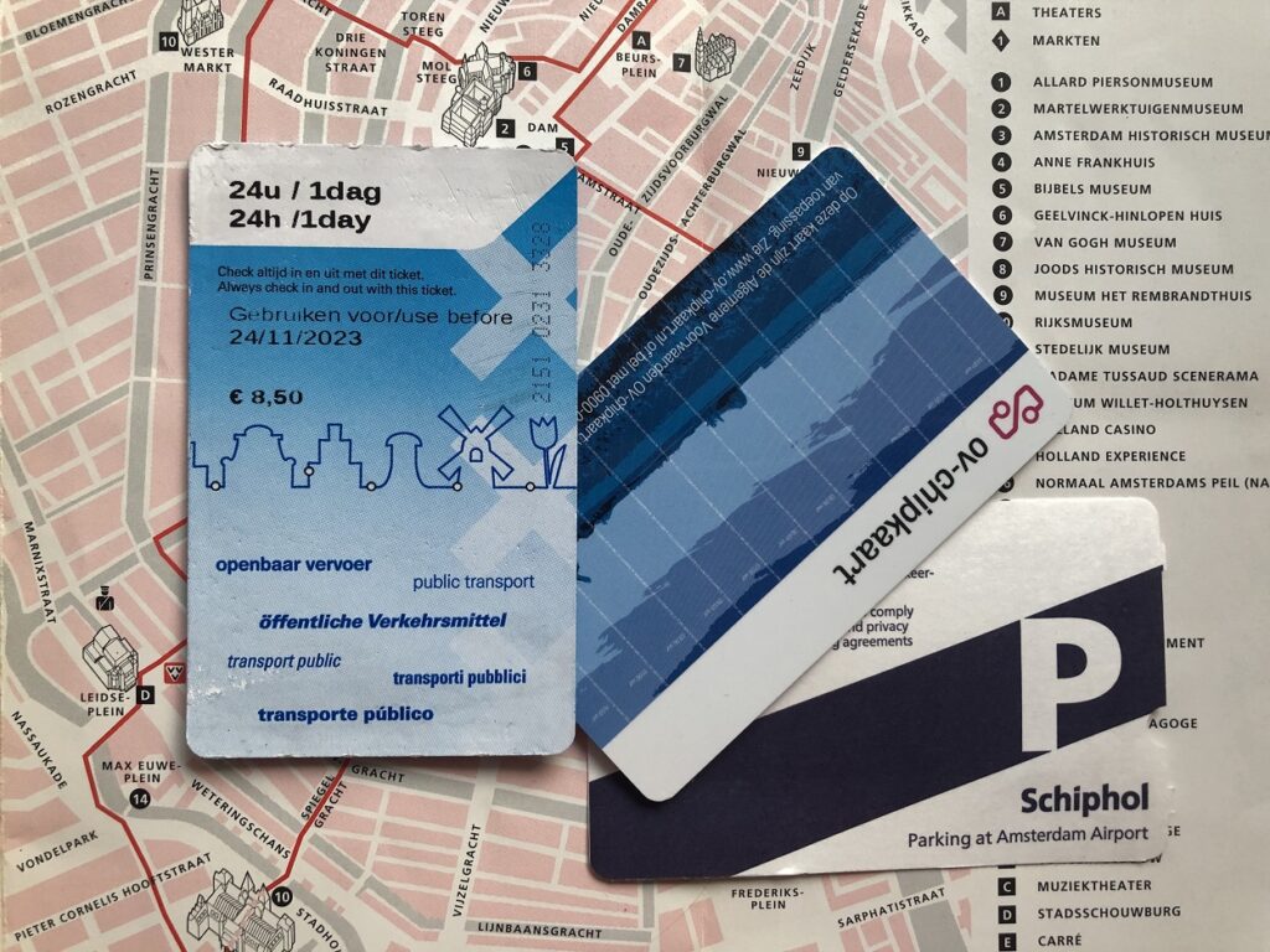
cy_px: 476
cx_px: 635
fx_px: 1027
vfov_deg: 49.7
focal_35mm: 28
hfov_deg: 63.4
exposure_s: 1/30
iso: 32
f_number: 1.8
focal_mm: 3.99
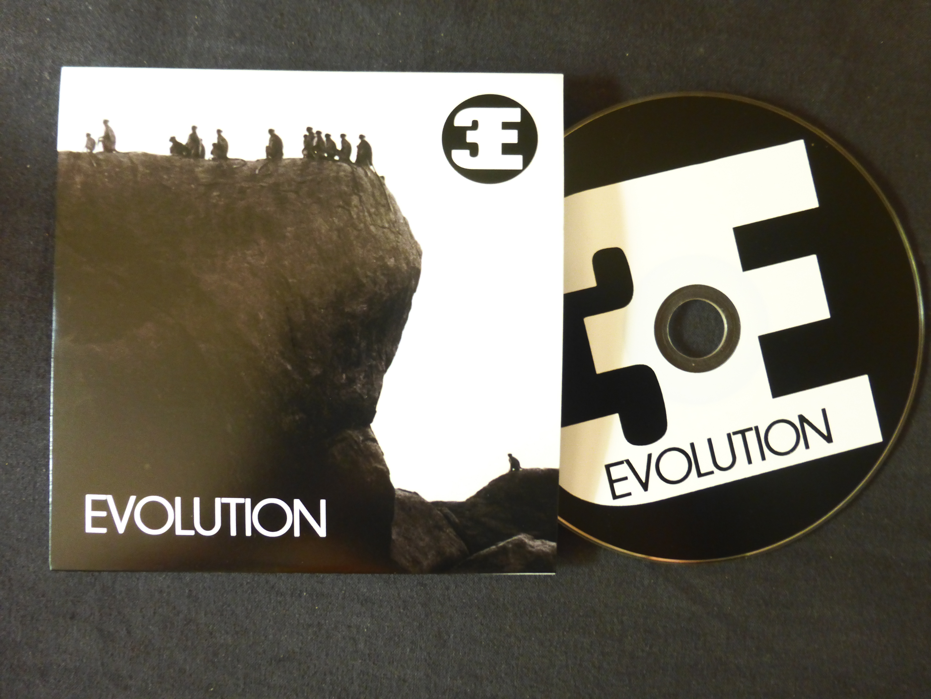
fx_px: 645
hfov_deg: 71.6
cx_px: 466
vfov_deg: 56.8
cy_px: 350
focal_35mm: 24
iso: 400
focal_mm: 4.3
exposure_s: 1/6
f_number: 3.3
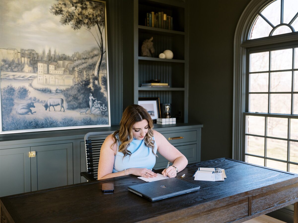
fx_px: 310
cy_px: 112
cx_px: 149
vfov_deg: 39.7
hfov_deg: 51.4
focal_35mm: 36
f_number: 3.6
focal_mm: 45
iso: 400
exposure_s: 1/200
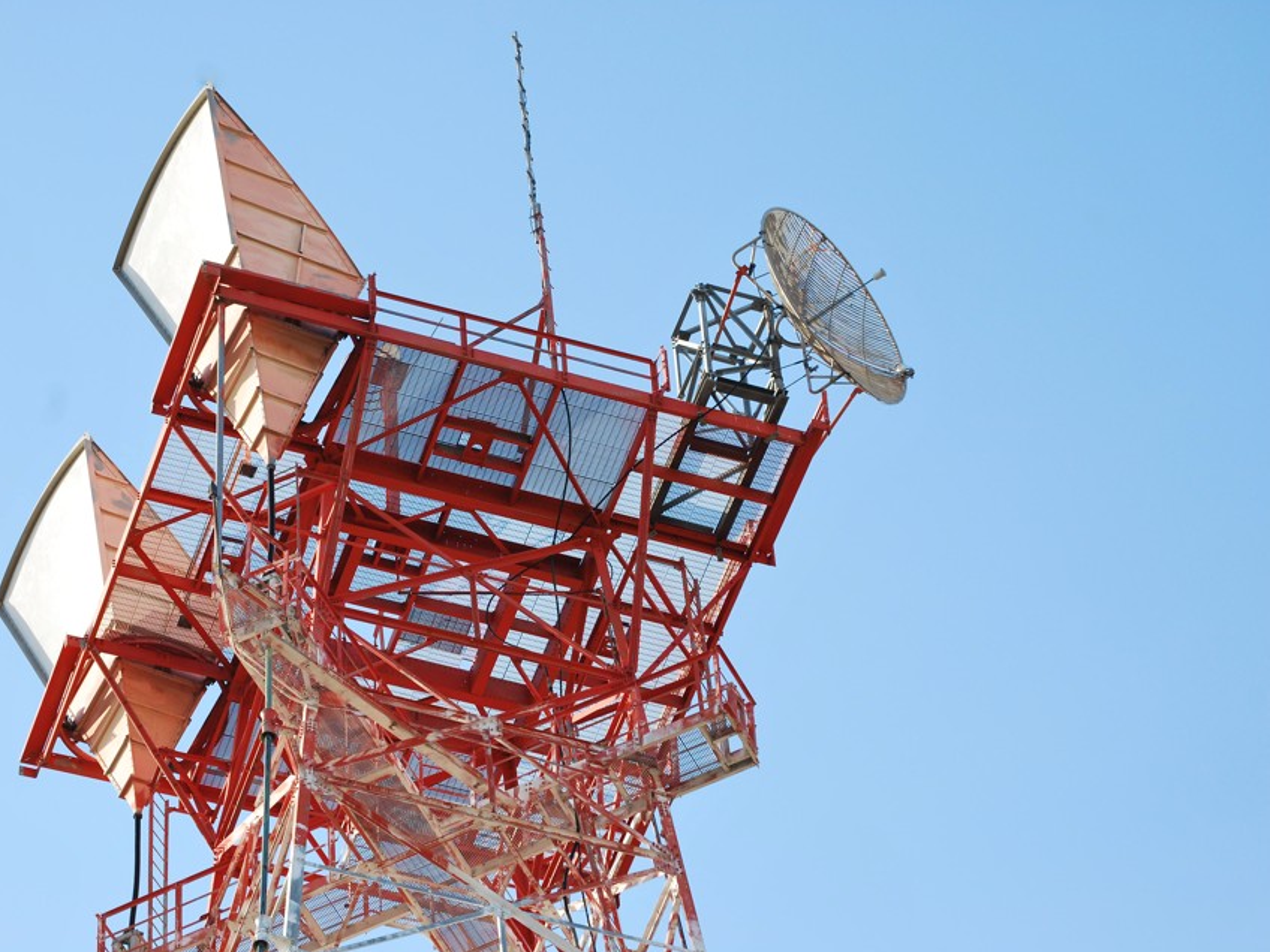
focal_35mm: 147
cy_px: 476
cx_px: 563
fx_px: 5393
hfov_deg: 13.4
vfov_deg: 10.1
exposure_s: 1/200
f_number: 10
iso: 200
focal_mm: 90
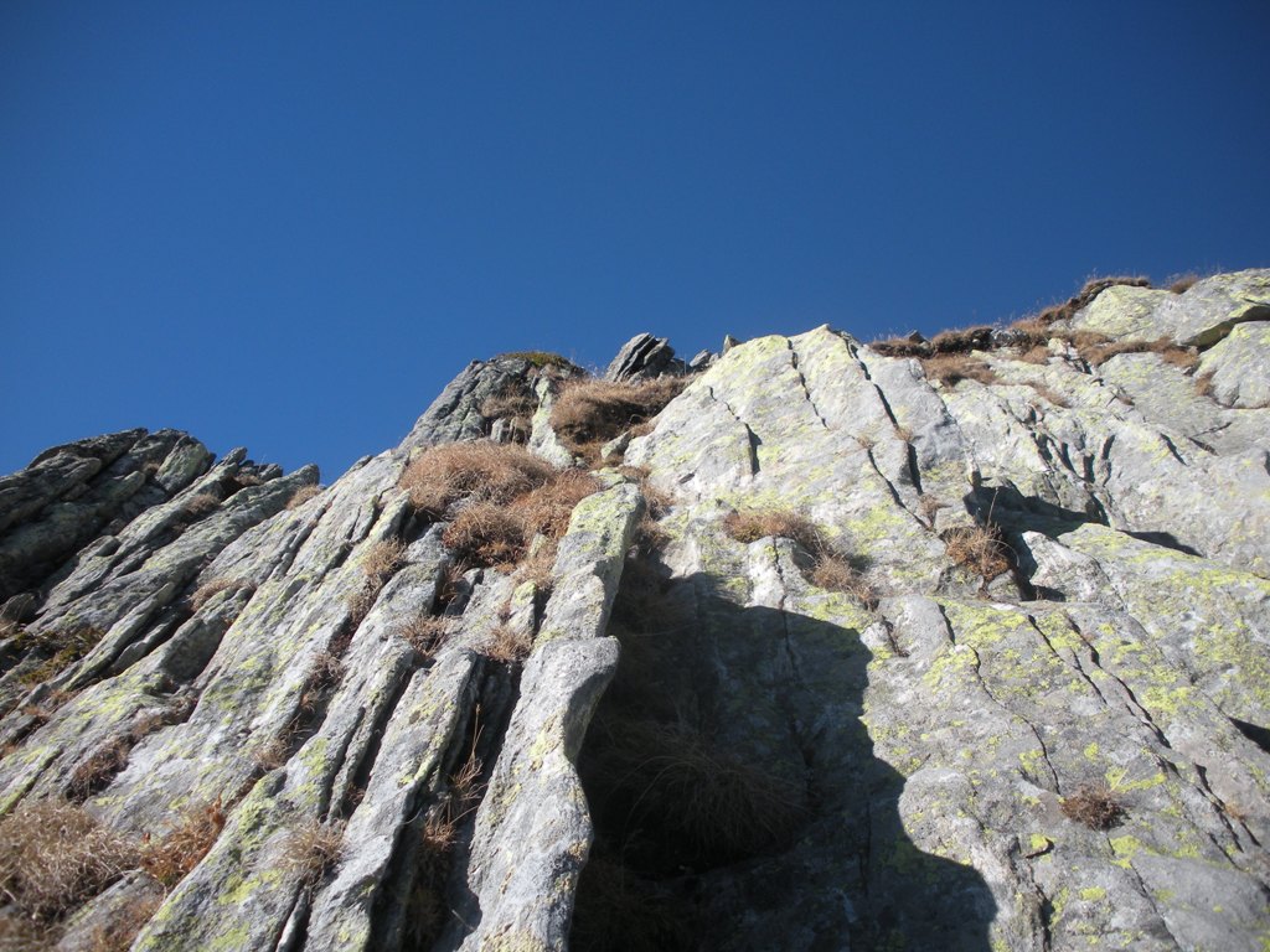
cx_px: 635
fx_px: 1284
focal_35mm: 35
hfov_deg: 52.6
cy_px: 476
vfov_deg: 40.7
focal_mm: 6.3
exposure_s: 1/583
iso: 64
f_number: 3.5
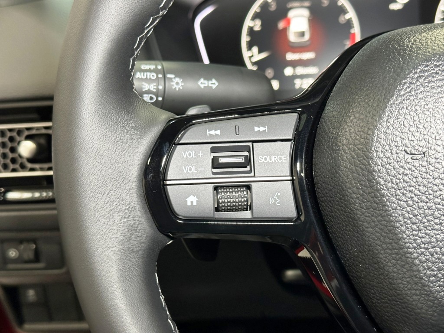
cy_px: 166
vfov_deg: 30.3
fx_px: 616
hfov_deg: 39.7
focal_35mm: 48
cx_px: 222
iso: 400
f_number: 1.78
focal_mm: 6.86
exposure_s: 1/40
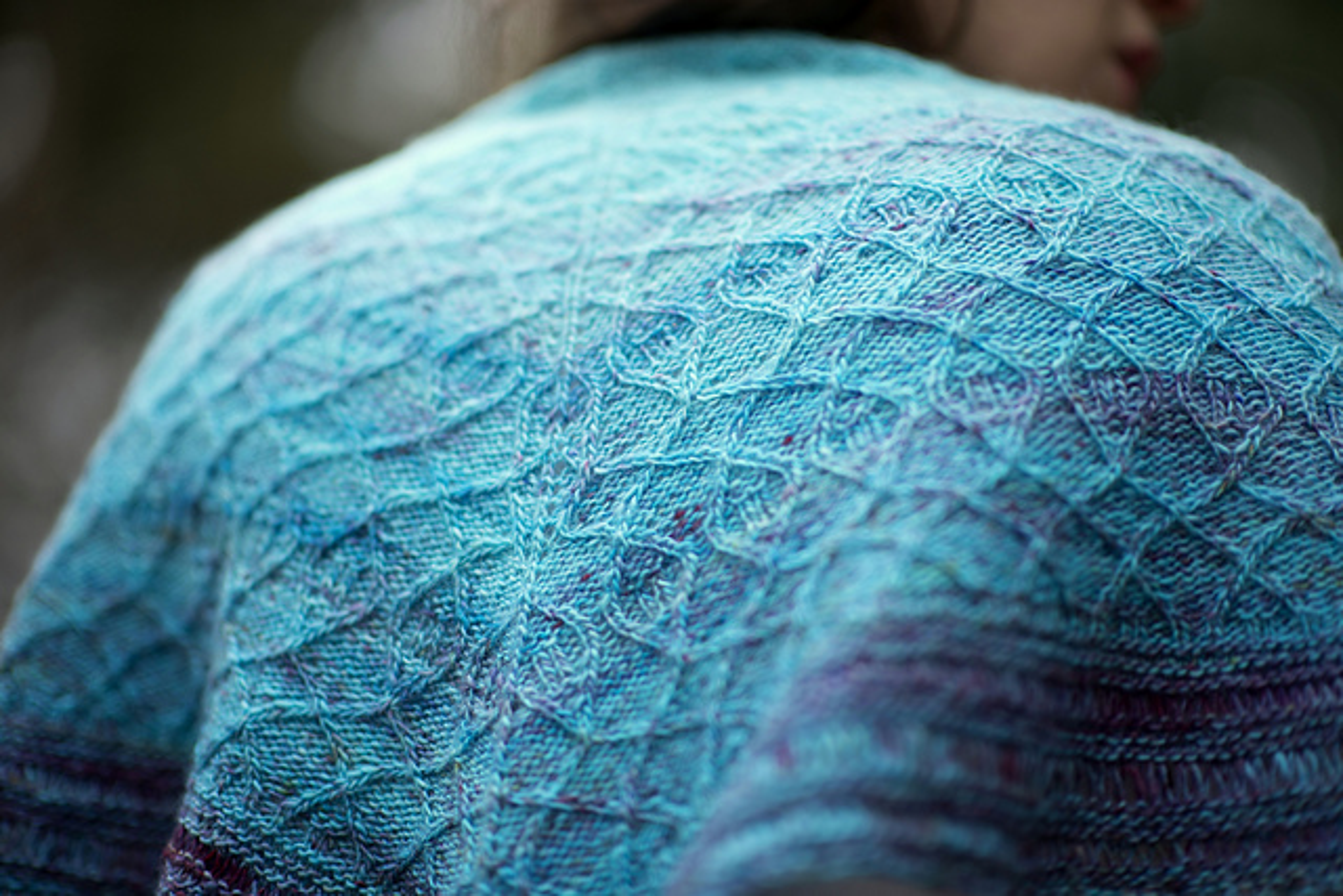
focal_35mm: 85
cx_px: 672
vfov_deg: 16.1
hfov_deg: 23.9
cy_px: 448
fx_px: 3171
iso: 200
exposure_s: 1/2500
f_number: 1.4
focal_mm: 85
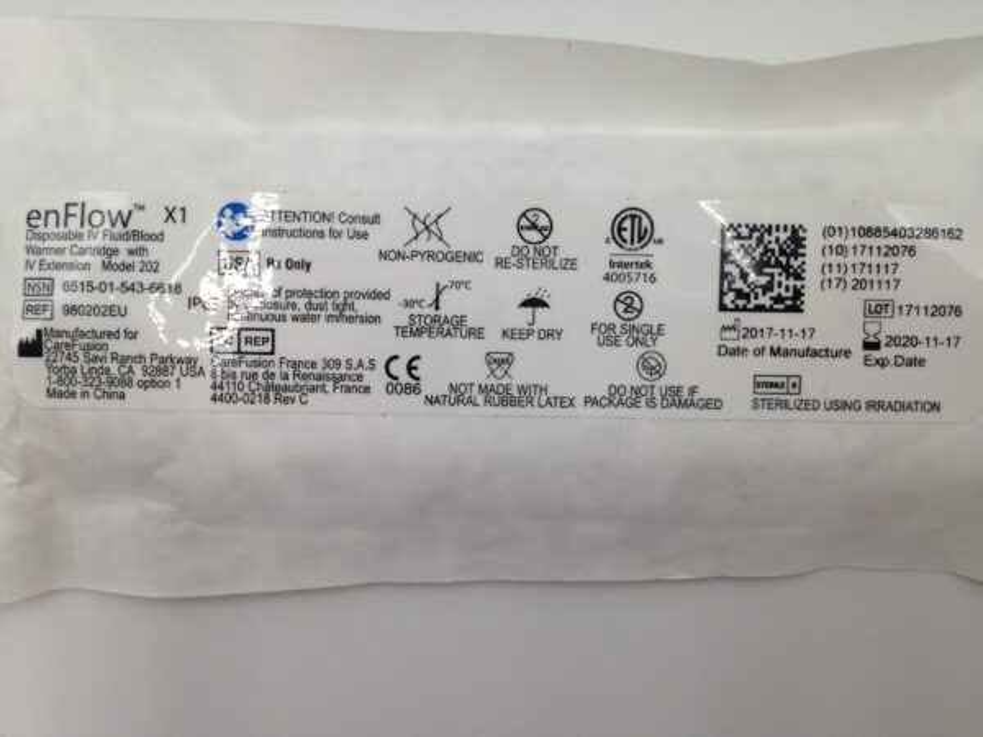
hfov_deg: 55.4
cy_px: 368
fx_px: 937
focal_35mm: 33
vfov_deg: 42.9
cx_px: 492
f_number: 2.4
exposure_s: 1/120
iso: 64
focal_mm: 4.12
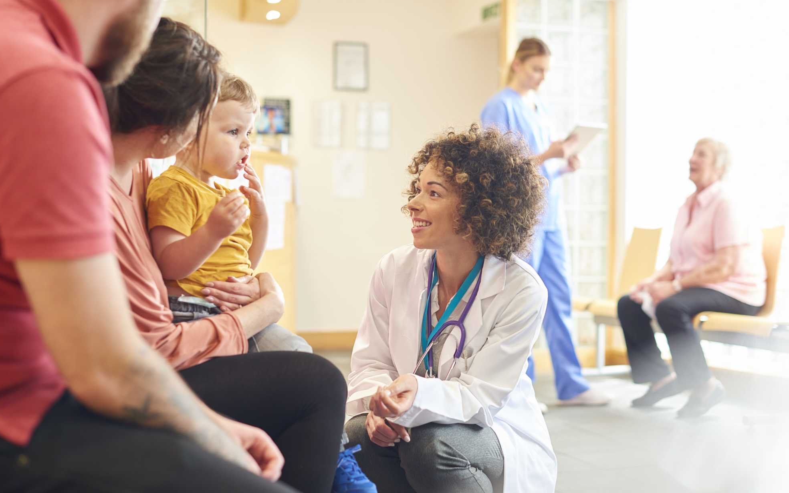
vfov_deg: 24.4
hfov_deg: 38.2
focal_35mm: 53
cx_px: 388
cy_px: 248
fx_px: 1140
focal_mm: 50
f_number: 2.8
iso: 400
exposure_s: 1/80
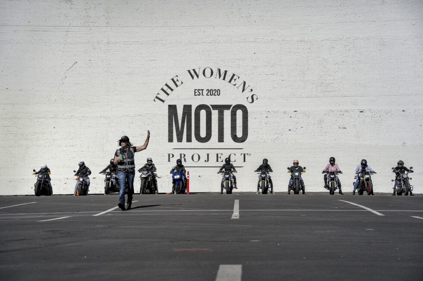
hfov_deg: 29.7
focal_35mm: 68
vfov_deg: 20.0
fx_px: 798
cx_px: 212
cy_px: 140
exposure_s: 1/500
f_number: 7.1
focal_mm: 68
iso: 100
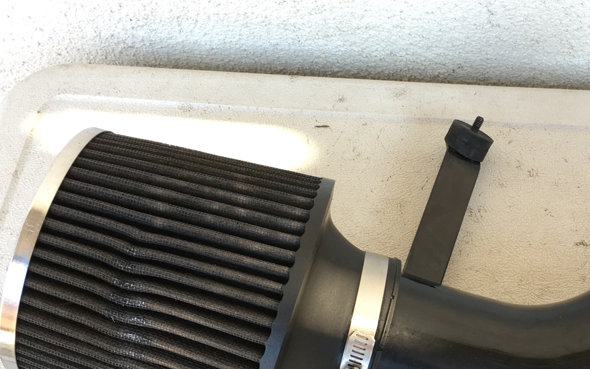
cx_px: 419
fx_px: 820
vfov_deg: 25.1
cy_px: 271
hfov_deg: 38.8
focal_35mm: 51
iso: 32
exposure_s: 1/60
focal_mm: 4.15
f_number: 2.2
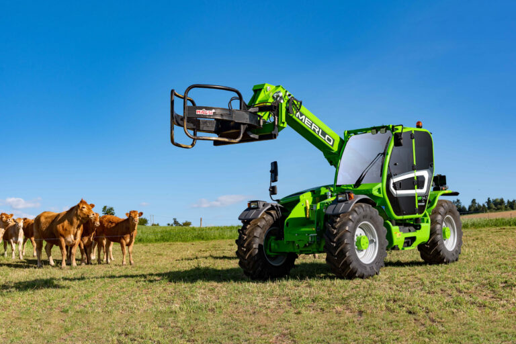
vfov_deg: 27.0
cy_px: 172
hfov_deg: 39.6
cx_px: 258
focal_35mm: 50
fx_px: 717
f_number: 7.1
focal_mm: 50
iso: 100
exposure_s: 1/500
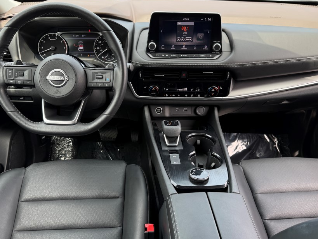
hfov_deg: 60.0
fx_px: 276
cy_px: 133
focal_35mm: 30
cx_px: 155
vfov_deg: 46.7
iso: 64
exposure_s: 1/186
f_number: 1.78
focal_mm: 6.76
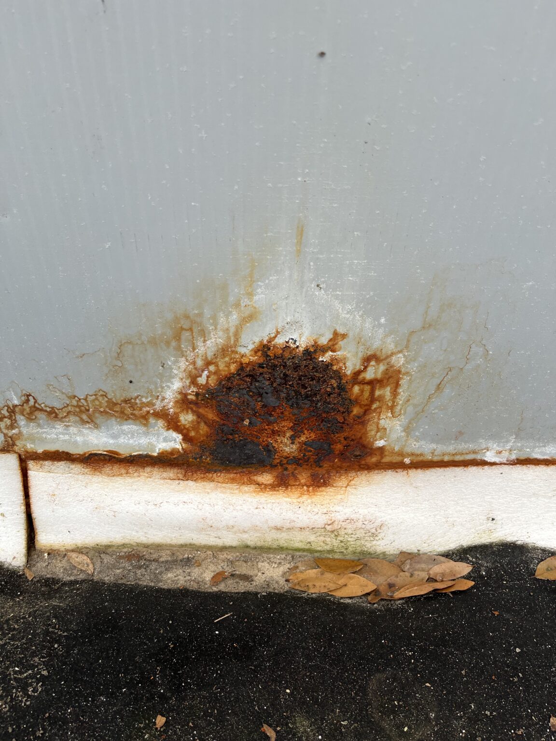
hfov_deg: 53.1
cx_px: 278
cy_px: 370
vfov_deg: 67.3
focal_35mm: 26
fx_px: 557
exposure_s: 1/139
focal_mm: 5.1
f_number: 1.6
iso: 32
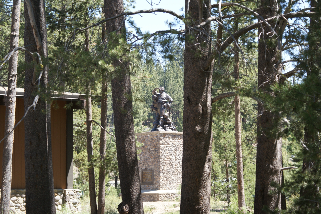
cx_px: 160
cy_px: 107
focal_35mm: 105
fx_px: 936
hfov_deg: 19.5
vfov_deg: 13.0
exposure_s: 1/125
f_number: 5.6
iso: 125
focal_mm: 70
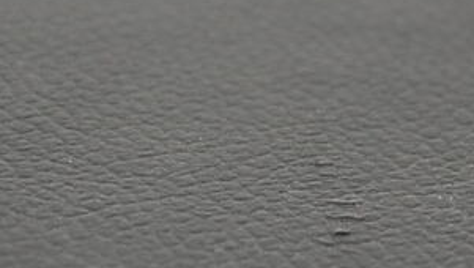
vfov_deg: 3.0
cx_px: 164
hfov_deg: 5.4
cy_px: 60
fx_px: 5032
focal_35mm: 400
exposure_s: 1/125
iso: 360
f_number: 5.6
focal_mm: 48
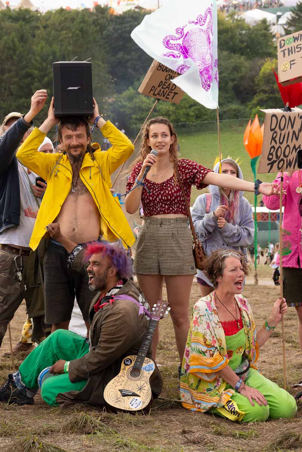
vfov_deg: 18.2
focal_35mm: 112
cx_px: 151
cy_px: 226
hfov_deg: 12.2
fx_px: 1416
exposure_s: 1/400
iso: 500
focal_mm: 75
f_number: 10
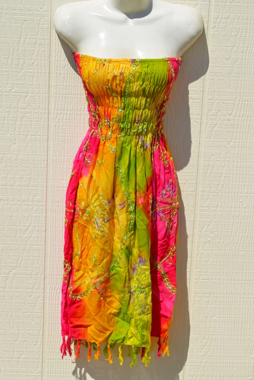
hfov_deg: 16.4
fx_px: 883
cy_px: 192
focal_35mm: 84
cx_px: 127
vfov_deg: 24.3
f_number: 10
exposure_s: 1/400
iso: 100
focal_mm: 55
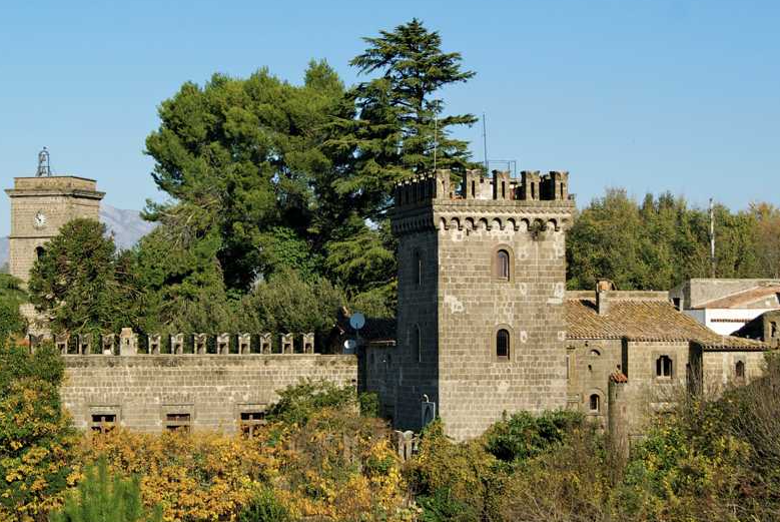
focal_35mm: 138
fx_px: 2993
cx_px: 322
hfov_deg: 14.8
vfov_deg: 10.0
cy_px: 232
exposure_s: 1/125
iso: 250
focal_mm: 70
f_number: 5.6
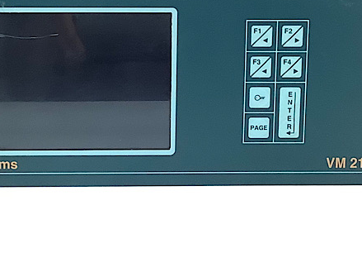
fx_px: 878
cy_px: 118
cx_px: 118
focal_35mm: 84
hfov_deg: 23.2
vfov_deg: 17.6
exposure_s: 1/50
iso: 80
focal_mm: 3.3
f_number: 2.4
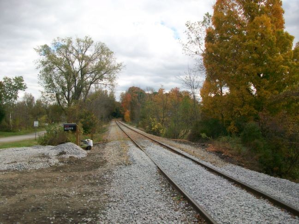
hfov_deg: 56.8
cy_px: 112
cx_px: 150
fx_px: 276
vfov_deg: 44.2
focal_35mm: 32
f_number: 2.8
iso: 64
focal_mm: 5.7
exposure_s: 1/400
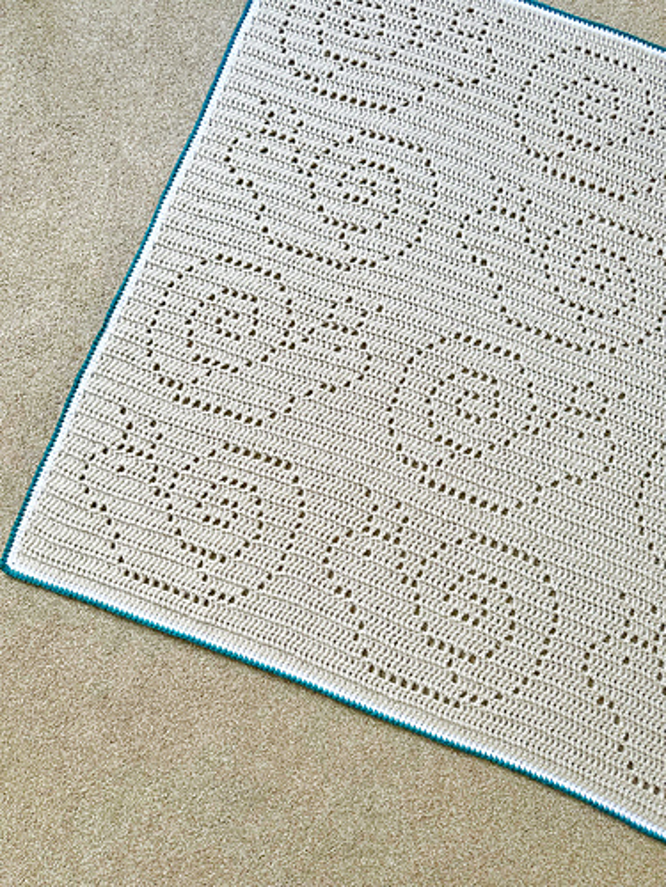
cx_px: 333
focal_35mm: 24
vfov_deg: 71.6
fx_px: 616
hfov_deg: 56.8
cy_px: 444
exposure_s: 1/121
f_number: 1.78
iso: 64
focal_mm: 6.86
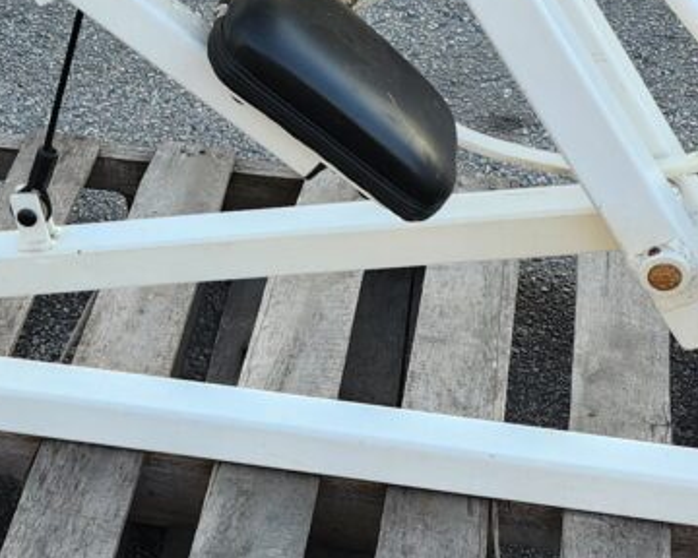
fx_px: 2066
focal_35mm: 100
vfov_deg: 15.1
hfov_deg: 19.1
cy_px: -29
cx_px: 204
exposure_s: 1/180
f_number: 1.8
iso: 64
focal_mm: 5
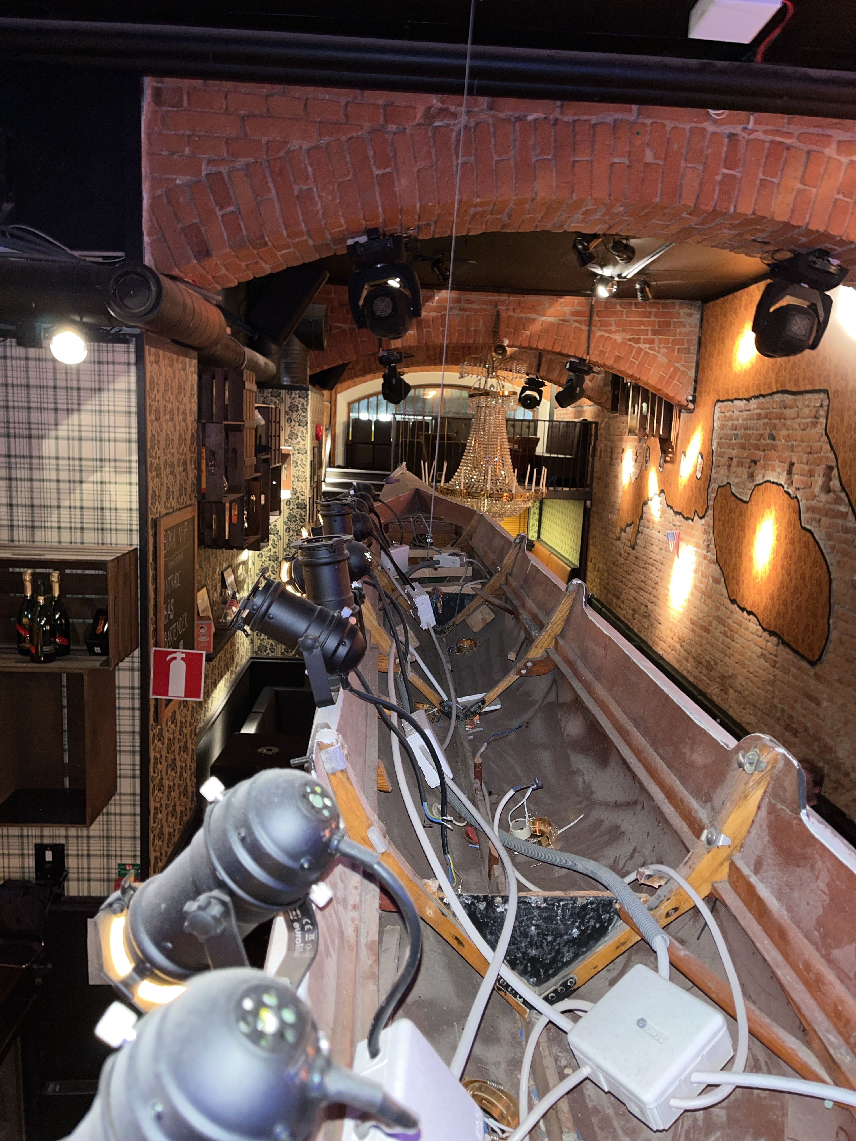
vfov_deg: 67.3
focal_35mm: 26
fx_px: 857
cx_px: 428
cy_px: 570
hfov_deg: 53.1
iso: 64
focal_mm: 5.1
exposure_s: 1/4
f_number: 1.6
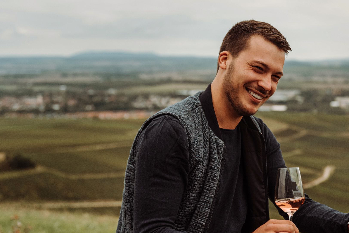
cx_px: 248
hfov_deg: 26.4
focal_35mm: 76
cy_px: 108
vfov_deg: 18.0
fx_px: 737
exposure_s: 1/640
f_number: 2.8
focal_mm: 48
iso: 500
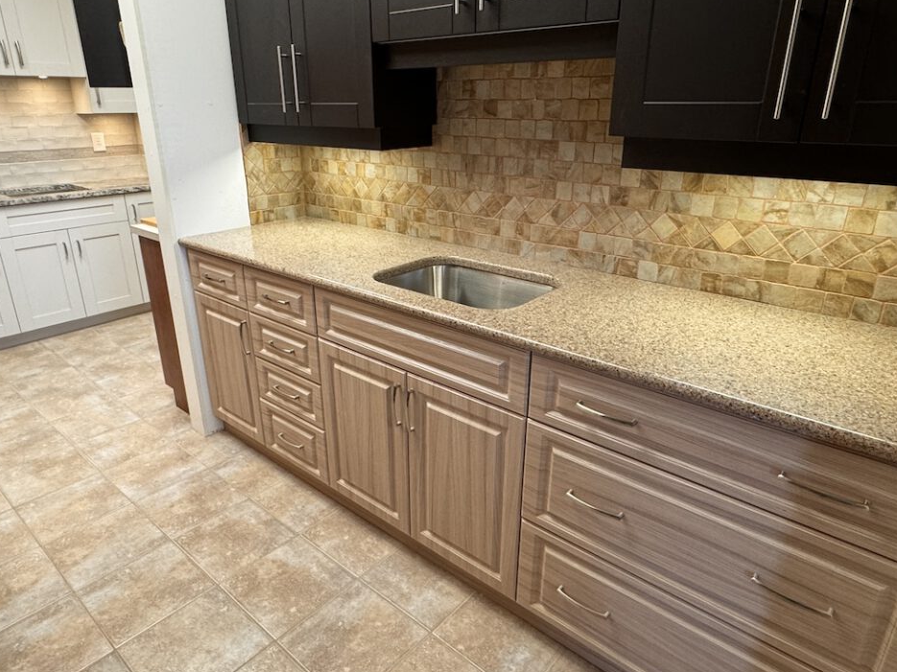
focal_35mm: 23
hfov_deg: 73.9
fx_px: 596
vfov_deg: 58.9
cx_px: 432
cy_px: 325
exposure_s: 1/60
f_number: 2.2
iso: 160
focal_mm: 2.22
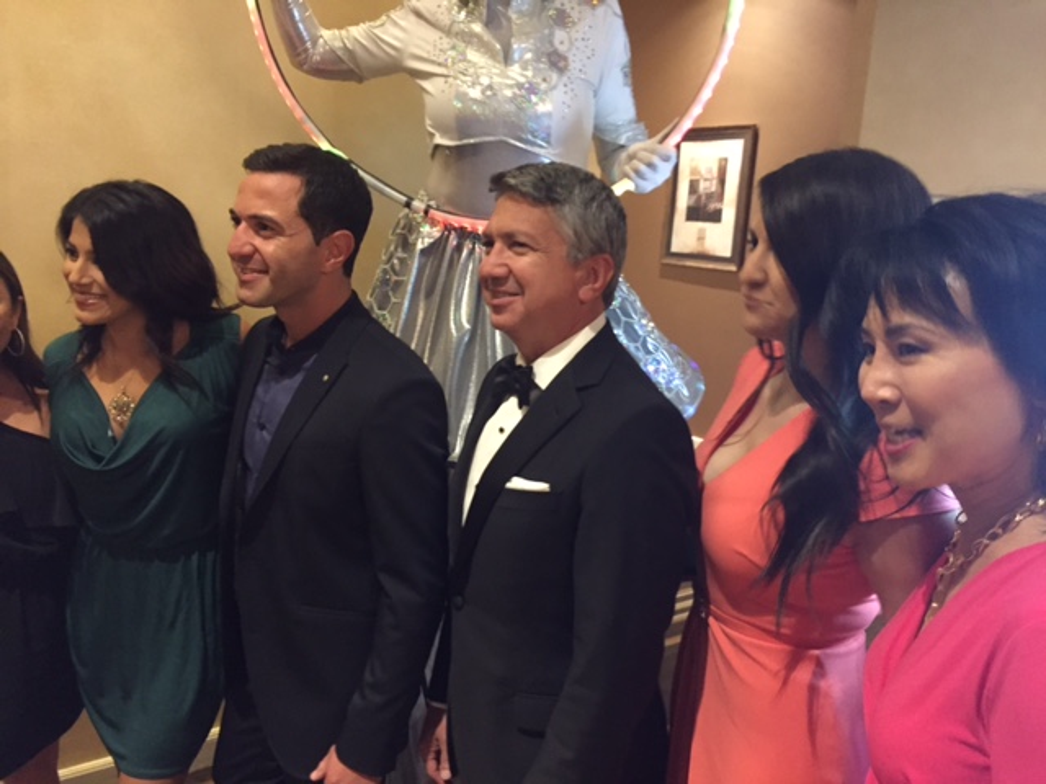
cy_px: 392
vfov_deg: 48.2
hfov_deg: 61.7
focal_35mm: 29
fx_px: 876
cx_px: 523
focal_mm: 4.15
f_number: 2.2
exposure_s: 1/15
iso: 500
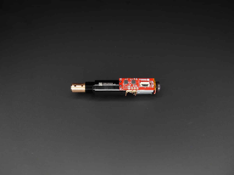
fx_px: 203
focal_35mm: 30
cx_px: 117
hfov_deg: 60.0
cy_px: 88
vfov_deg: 46.8
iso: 100
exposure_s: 1/100
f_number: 2.8
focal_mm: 5.3
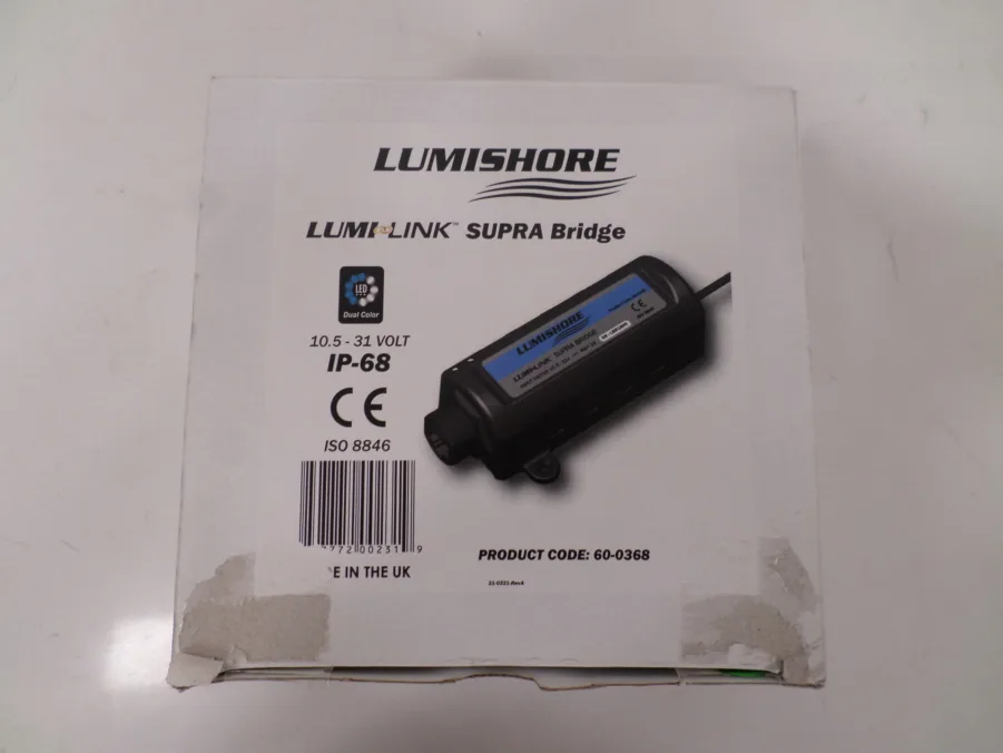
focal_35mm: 25
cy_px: 376
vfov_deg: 54.9
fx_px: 724
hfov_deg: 69.4
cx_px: 502
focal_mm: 4.5
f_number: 2.5
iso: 80
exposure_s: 1/60
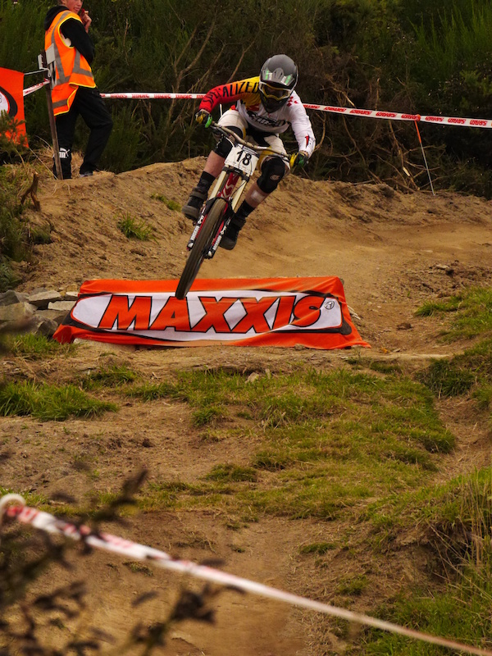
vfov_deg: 6.6
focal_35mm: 300
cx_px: 246
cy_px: 328
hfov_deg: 5.0
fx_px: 5685
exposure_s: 1/320
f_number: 11
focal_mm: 150
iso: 3200
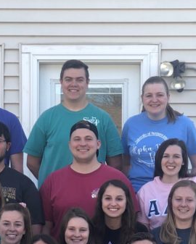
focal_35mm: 169
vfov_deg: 11.0
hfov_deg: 9.1
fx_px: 1224
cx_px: 62
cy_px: 350
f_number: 2.8
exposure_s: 1/120
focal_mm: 6.6
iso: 32
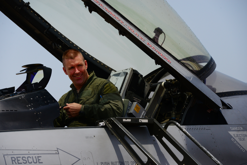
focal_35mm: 200
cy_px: 82
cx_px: 124
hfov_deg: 10.3
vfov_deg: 6.9
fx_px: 1373
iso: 800
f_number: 8
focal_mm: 200
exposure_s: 1/4000
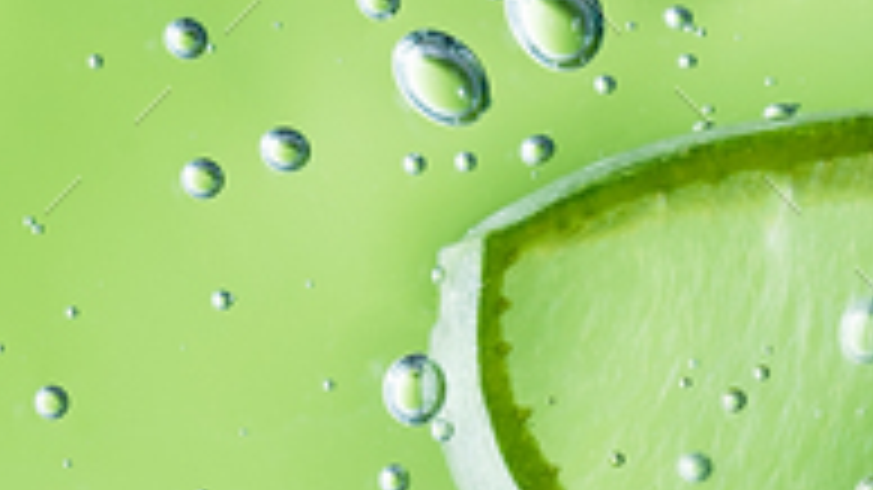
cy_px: 1146
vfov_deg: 2.8
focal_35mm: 429
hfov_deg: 5.0
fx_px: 9928
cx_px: 1076
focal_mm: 90
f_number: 13
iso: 160
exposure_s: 1/160
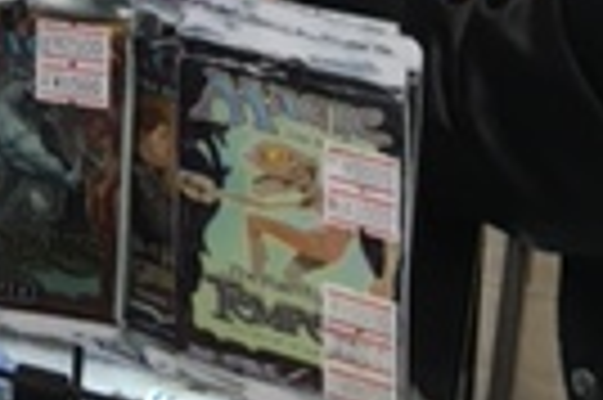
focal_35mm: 144
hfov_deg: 13.3
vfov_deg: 7.6
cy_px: -1002
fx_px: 2409
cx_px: -356
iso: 64
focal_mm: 4.15
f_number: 2.2
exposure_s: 1/30
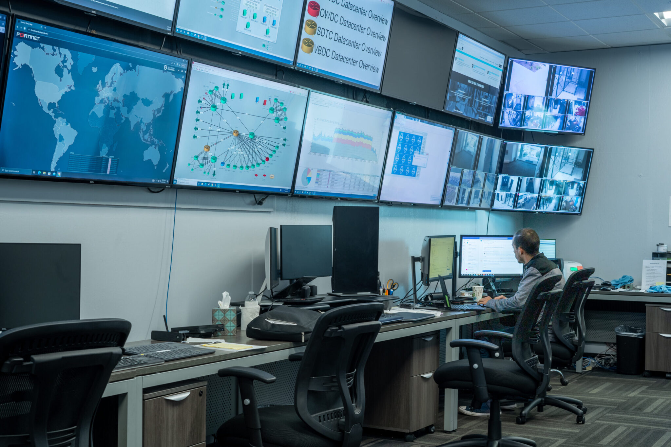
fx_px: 932
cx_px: 336
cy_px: 224
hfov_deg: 39.6
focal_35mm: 50
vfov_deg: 27.0
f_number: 5.6
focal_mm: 50
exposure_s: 1/15
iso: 400
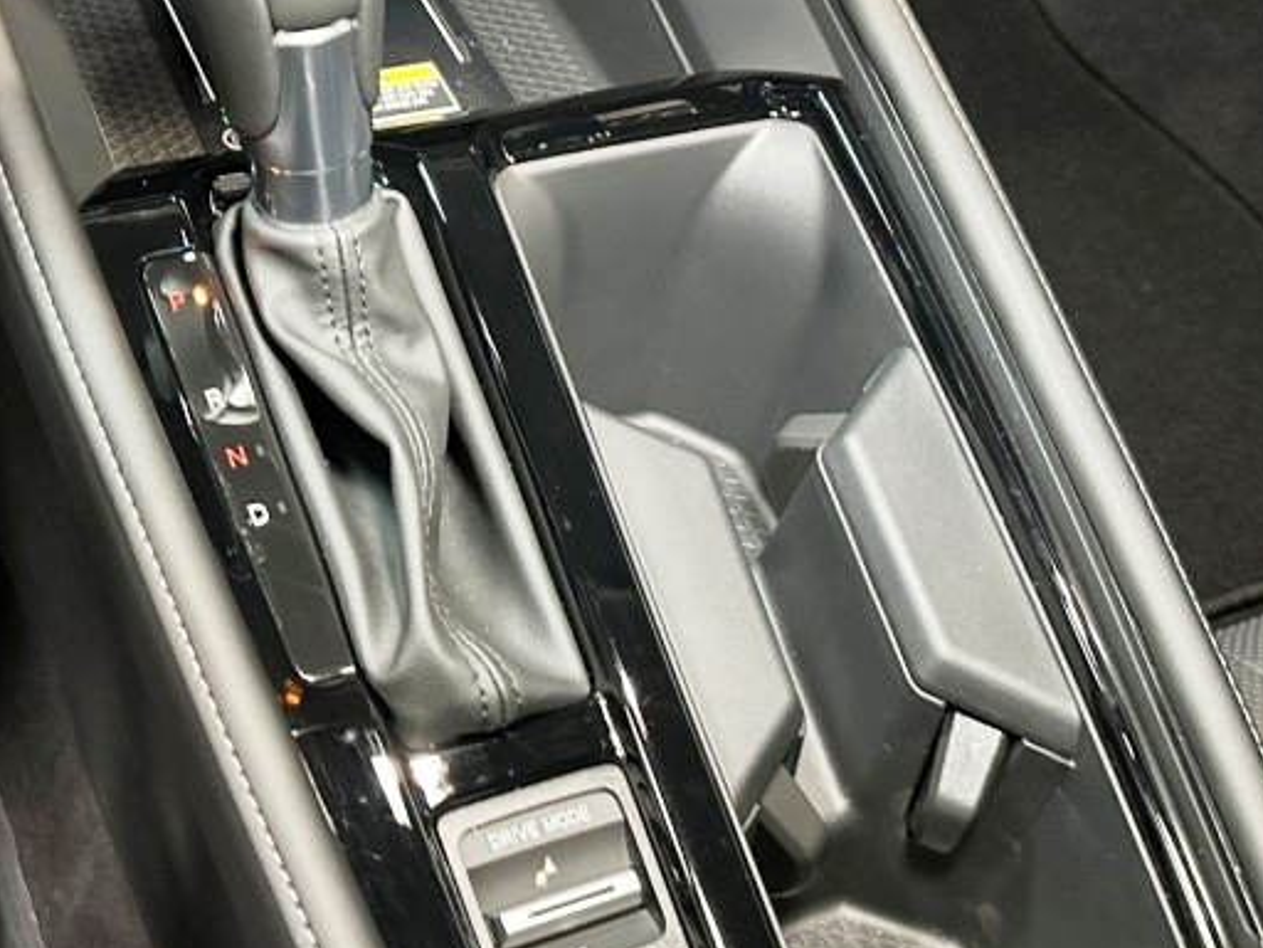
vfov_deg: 30.1
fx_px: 1751
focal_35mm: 48
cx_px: 508
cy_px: 348
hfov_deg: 39.5
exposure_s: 1/30
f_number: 1.78
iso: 1250
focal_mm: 6.86
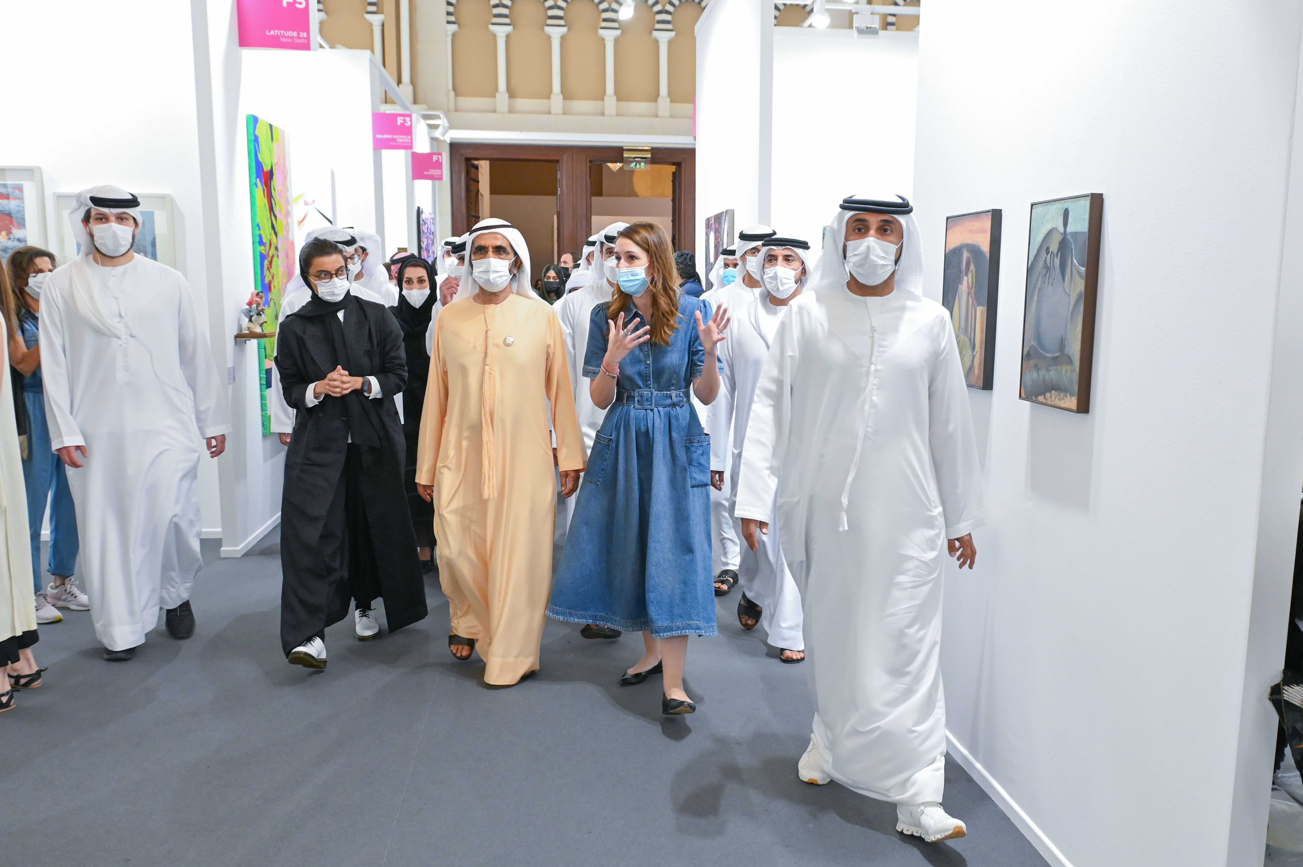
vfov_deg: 53.1
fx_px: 868
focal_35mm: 24
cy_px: 434
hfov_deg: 73.8
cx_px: 652
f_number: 5
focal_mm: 24
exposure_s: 1/200
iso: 4000
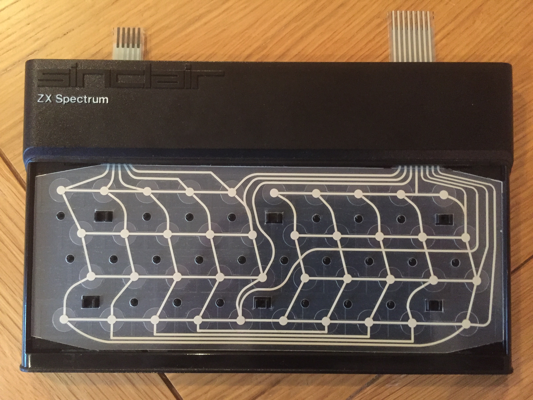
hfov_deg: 61.7
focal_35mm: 29
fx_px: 447
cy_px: 200
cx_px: 266
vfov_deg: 48.2
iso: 400
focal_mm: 4.15
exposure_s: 1/17
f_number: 2.2
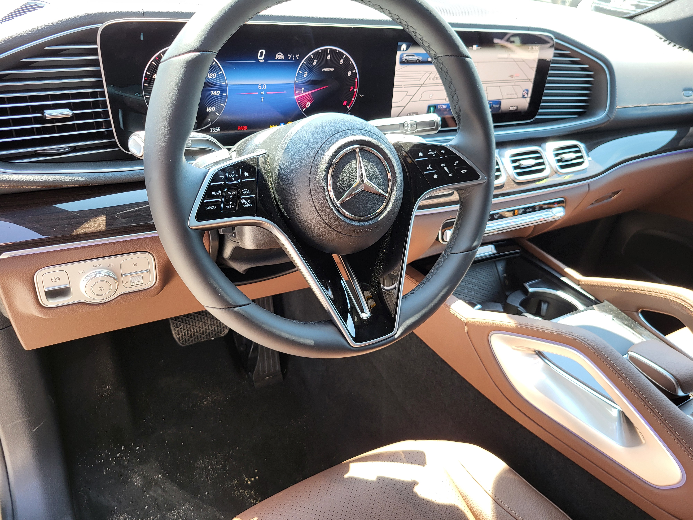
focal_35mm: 26
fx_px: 521
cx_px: 346
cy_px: 260
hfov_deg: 67.3
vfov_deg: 53.1
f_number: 1.8
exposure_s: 1/120
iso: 64
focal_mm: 5.4
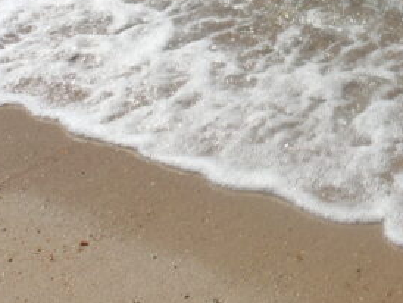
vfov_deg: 20.2
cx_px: 404
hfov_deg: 26.3
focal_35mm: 70
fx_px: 816
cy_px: -16
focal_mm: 4.24
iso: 80
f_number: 7.9
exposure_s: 1/320
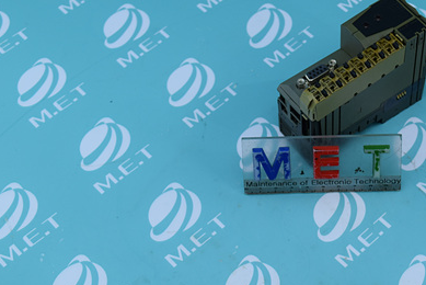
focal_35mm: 84
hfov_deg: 23.9
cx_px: 319
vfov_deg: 16.3
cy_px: 94
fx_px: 995
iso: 400
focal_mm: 34
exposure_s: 1/160
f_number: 6.3
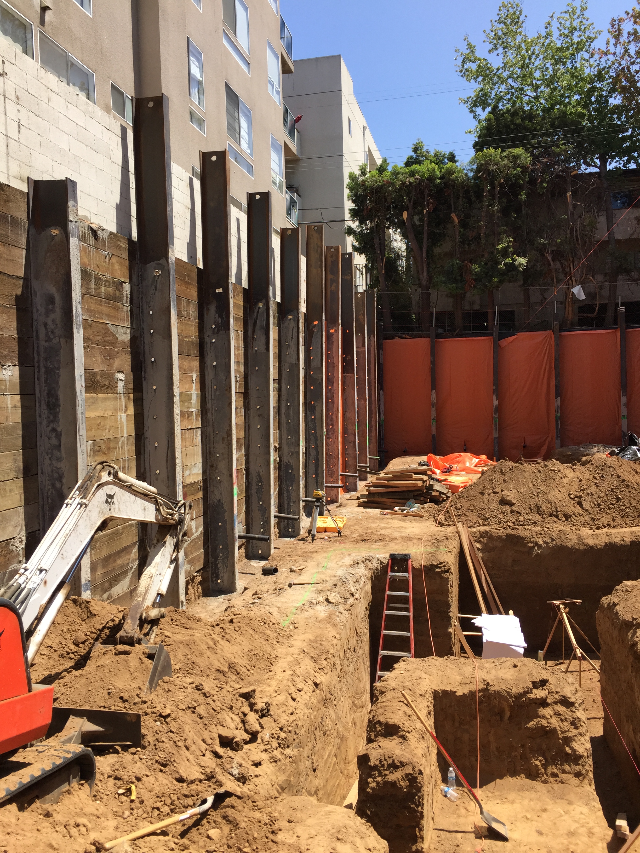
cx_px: 320
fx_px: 715
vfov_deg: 61.7
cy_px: 426
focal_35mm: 29
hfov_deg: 48.2
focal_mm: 4.15
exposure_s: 1/1319
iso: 32
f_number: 2.2
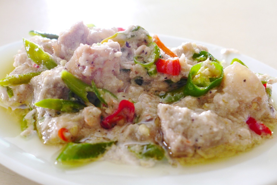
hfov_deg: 45.4
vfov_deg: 31.2
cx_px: 138
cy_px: 92
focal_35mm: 43
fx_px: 331
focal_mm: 8.4
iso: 200
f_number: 2.5
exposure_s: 1/40
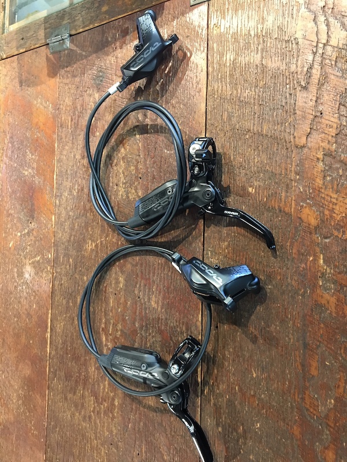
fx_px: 388
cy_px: 231
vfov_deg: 61.7
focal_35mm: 29
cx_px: 174
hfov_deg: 48.2
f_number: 2.2
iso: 200
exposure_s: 1/24
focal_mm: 4.15
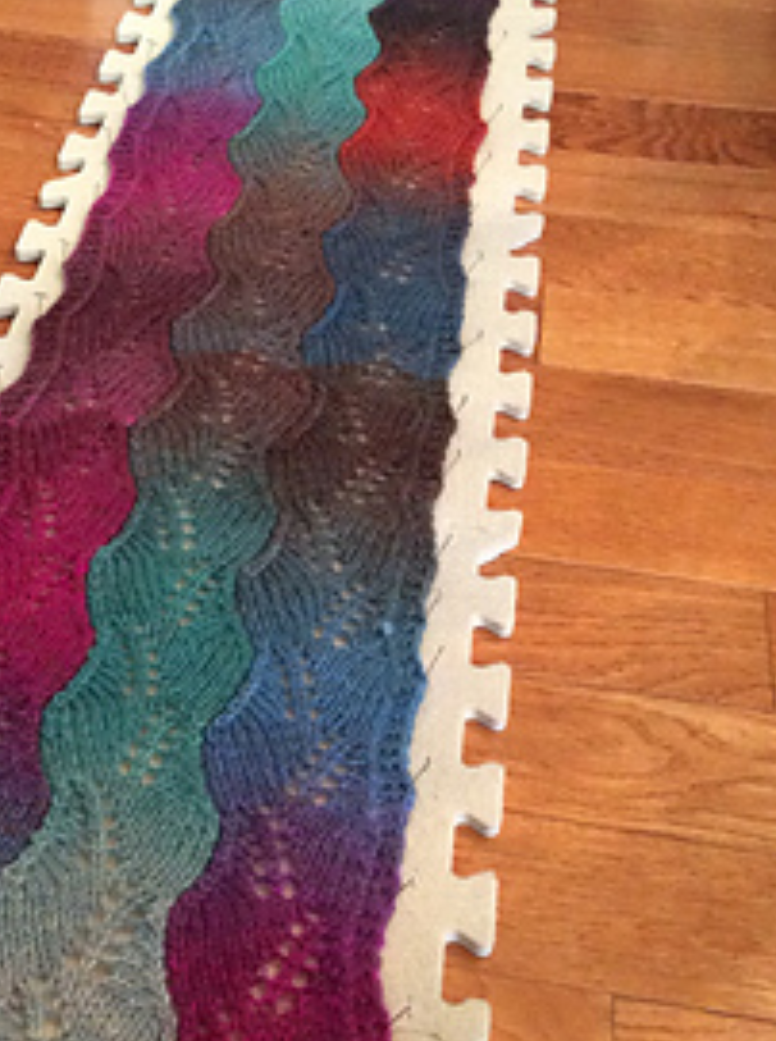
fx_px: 1770
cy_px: 542
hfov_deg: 24.5
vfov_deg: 32.8
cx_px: 229
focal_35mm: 59
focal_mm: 3.3
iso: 320
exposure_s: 1/17
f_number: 2.4
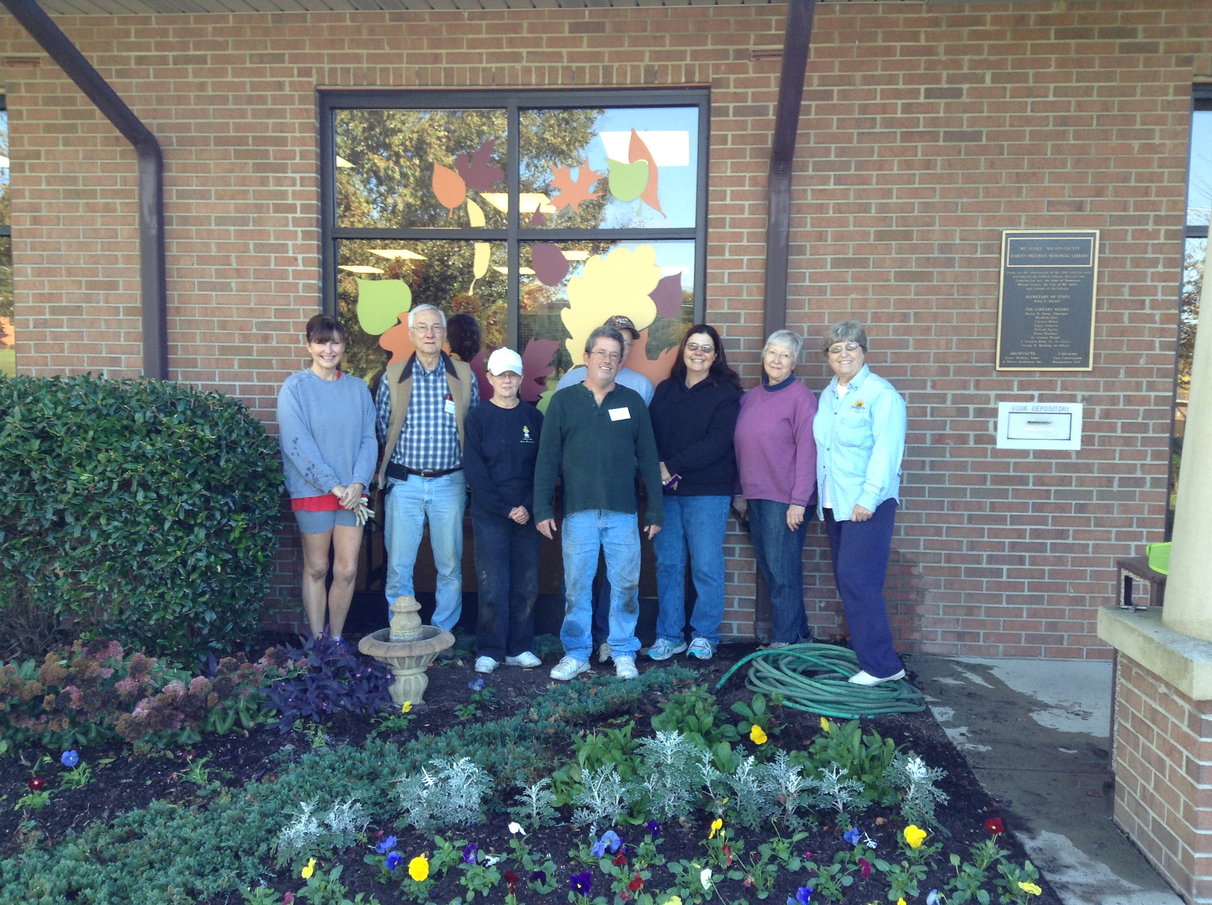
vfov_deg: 42.8
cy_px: 452
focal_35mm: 33
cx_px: 606
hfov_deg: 55.4
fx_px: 1154
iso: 32
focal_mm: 3.3
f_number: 2.4
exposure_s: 1/60
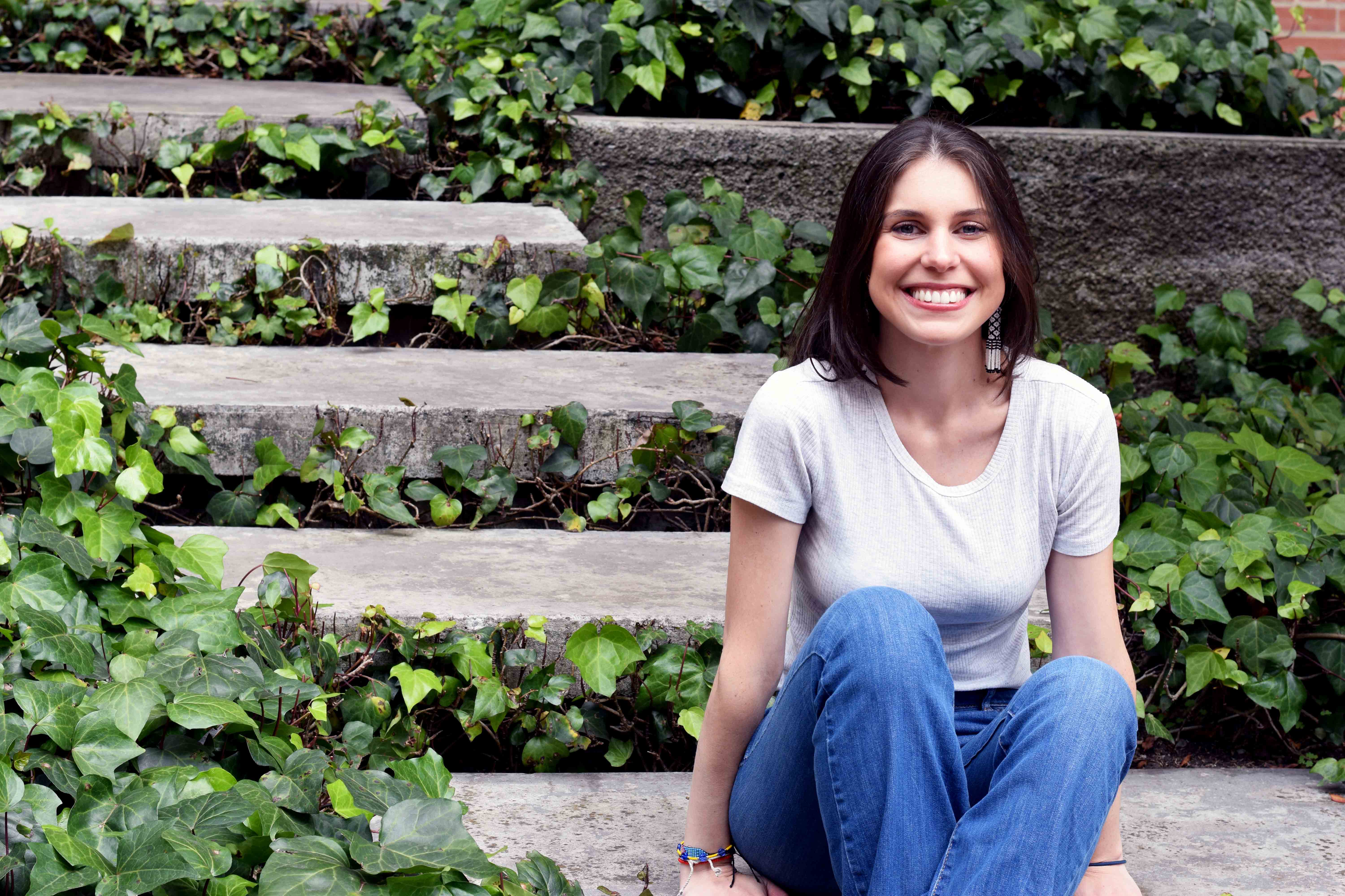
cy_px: 448
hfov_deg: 27.0
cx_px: 672
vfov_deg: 18.2
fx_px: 2802
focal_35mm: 75
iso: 360
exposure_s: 1/250
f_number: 8
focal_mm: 50
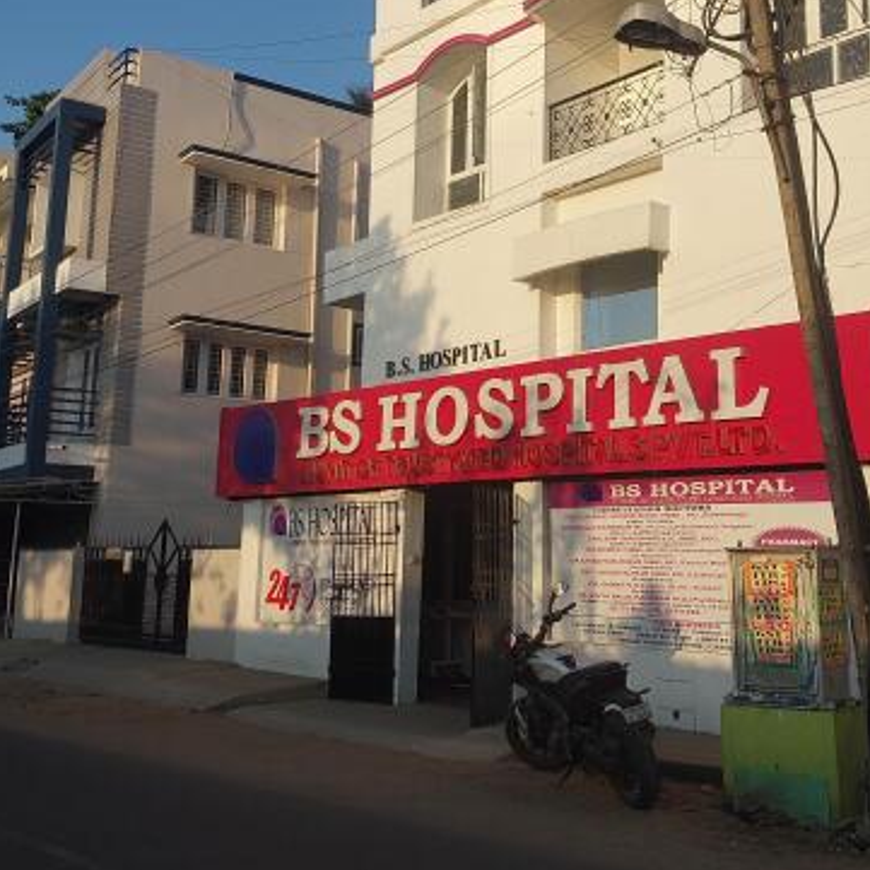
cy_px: 330
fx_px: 1336
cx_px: 489
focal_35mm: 47
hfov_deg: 36.0
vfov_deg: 35.9
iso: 20
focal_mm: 4.6
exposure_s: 1/745
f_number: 1.8
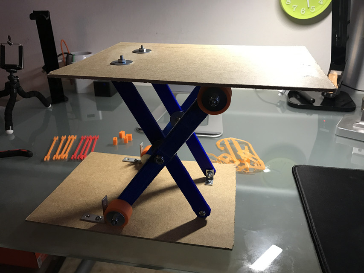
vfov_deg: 49.8
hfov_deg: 63.4
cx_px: 182
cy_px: 136
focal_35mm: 28
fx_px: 294
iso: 50
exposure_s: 1/15
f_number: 1.8
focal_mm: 3.99
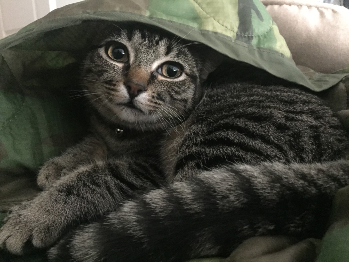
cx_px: 174
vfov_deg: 48.2
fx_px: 292
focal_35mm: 29
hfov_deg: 61.7
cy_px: 131
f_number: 2.2
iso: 1250
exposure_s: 1/15
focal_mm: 4.15
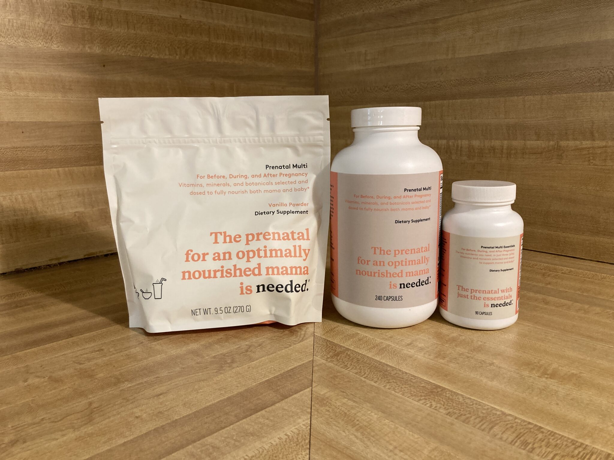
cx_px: 307
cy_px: 230
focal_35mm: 28
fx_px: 497
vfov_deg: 49.7
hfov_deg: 63.4
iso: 200
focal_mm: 3.99
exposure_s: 1/60
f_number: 1.8
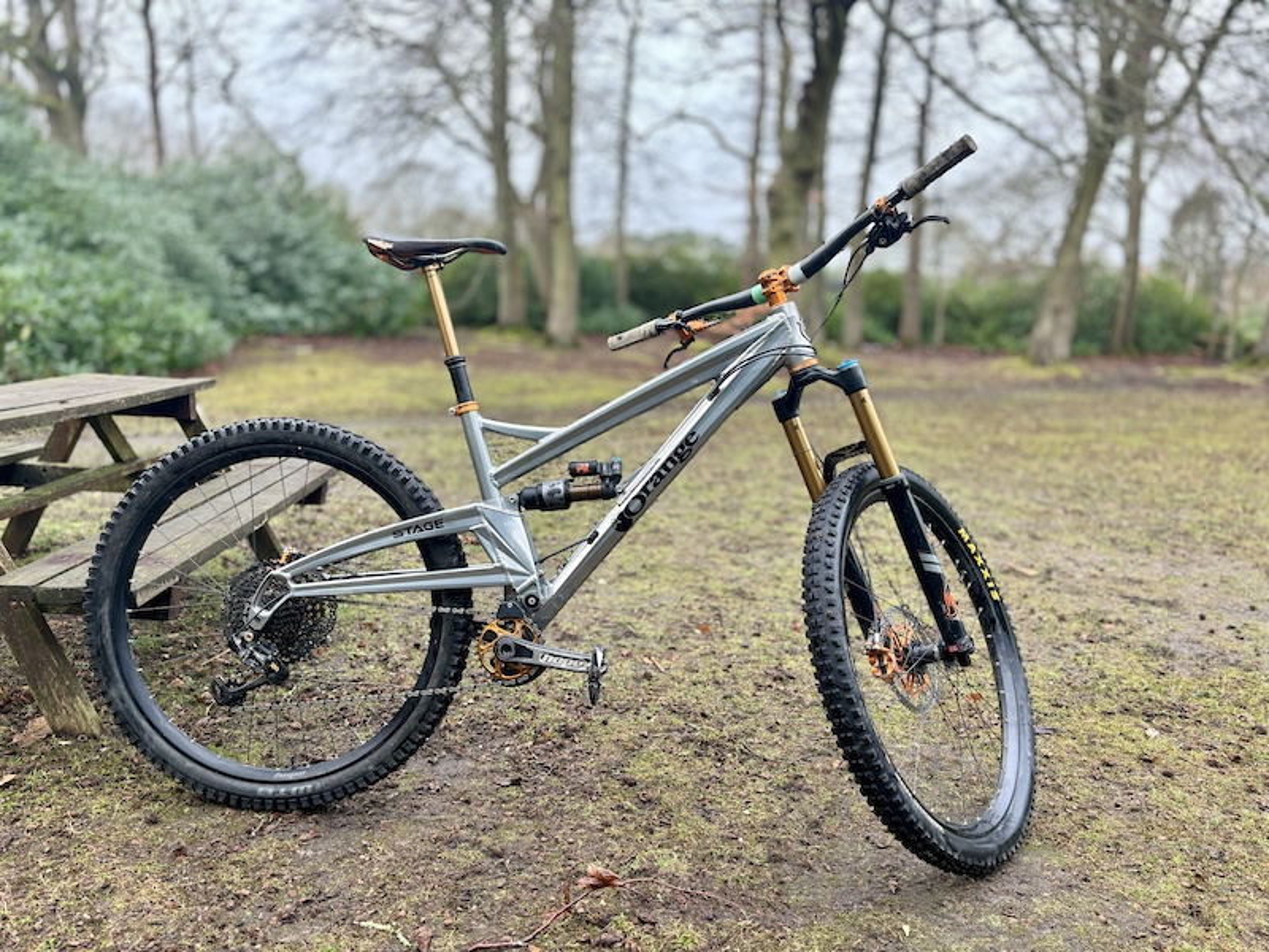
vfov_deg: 53.1
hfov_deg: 67.3
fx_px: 953
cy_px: 476
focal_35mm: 26
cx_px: 634
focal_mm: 5.96
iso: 64
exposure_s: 1/164
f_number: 1.6
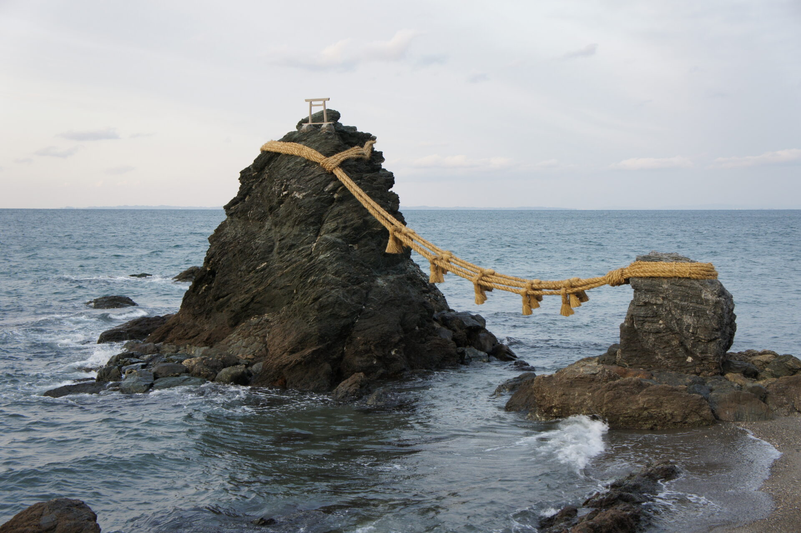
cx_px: 400
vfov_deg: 28.9
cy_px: 266
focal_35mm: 46
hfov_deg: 42.3
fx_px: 1034
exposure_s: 1/100
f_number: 5.6
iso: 200
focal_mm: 31
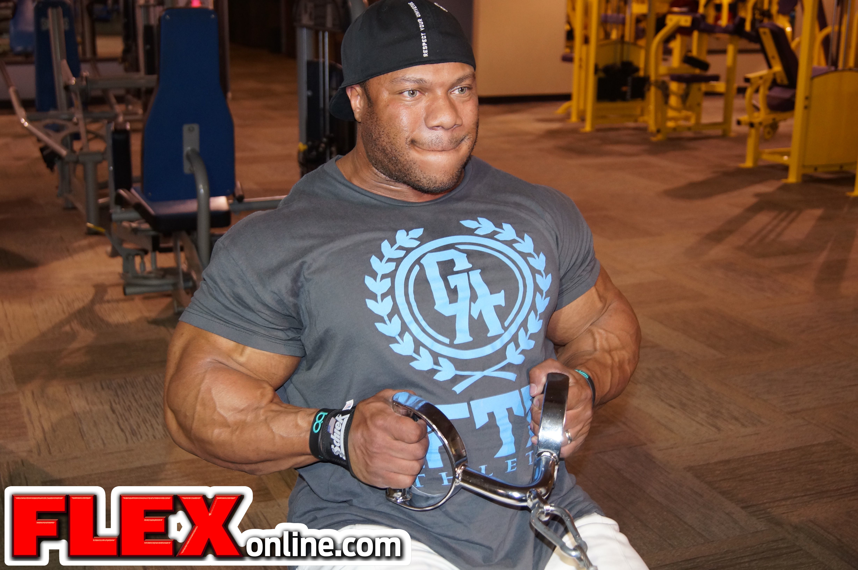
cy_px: 285
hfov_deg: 37.9
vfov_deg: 25.7
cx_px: 429
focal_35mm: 52
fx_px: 1250
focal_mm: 35
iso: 800
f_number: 4.5
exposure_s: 1/60
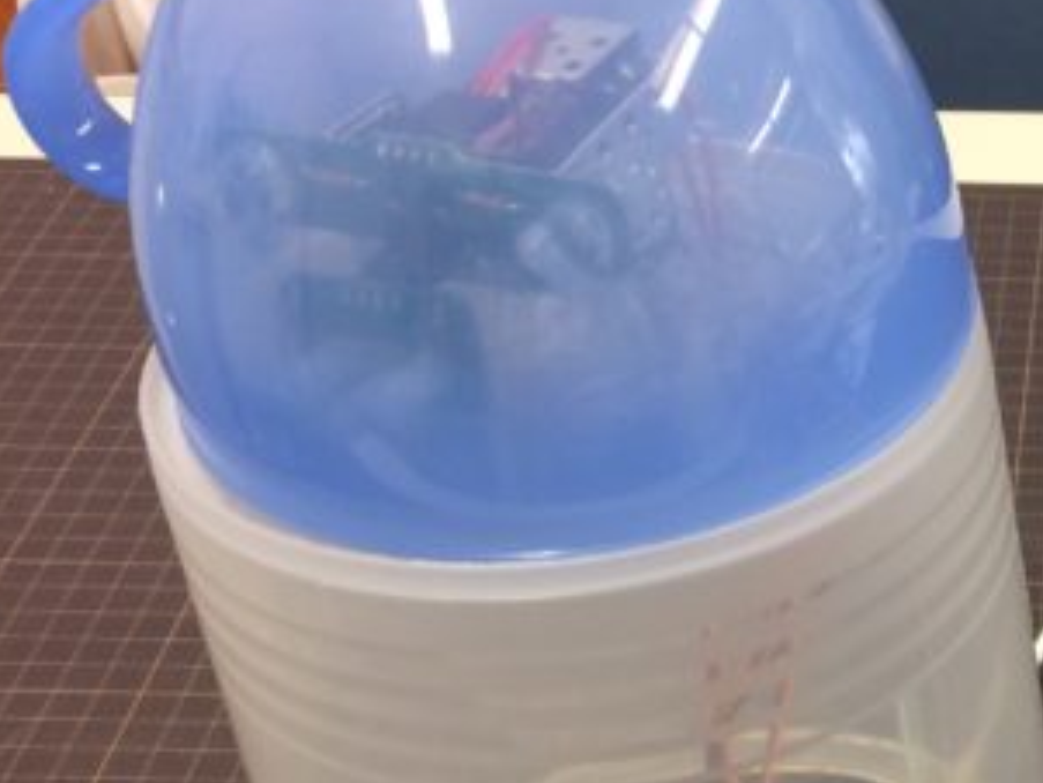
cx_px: 1237
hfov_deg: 24.0
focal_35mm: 74
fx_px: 2231
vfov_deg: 19.2
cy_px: 845
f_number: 2.2
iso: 64
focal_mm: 4.15
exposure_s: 1/30
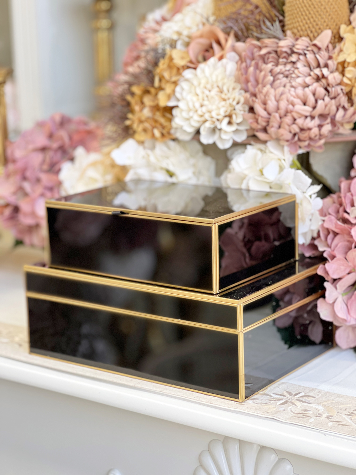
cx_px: 178
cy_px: 238
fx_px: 1056
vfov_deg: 25.3
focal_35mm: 77
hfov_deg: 19.1
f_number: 2.8
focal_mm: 9
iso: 125
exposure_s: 1/121
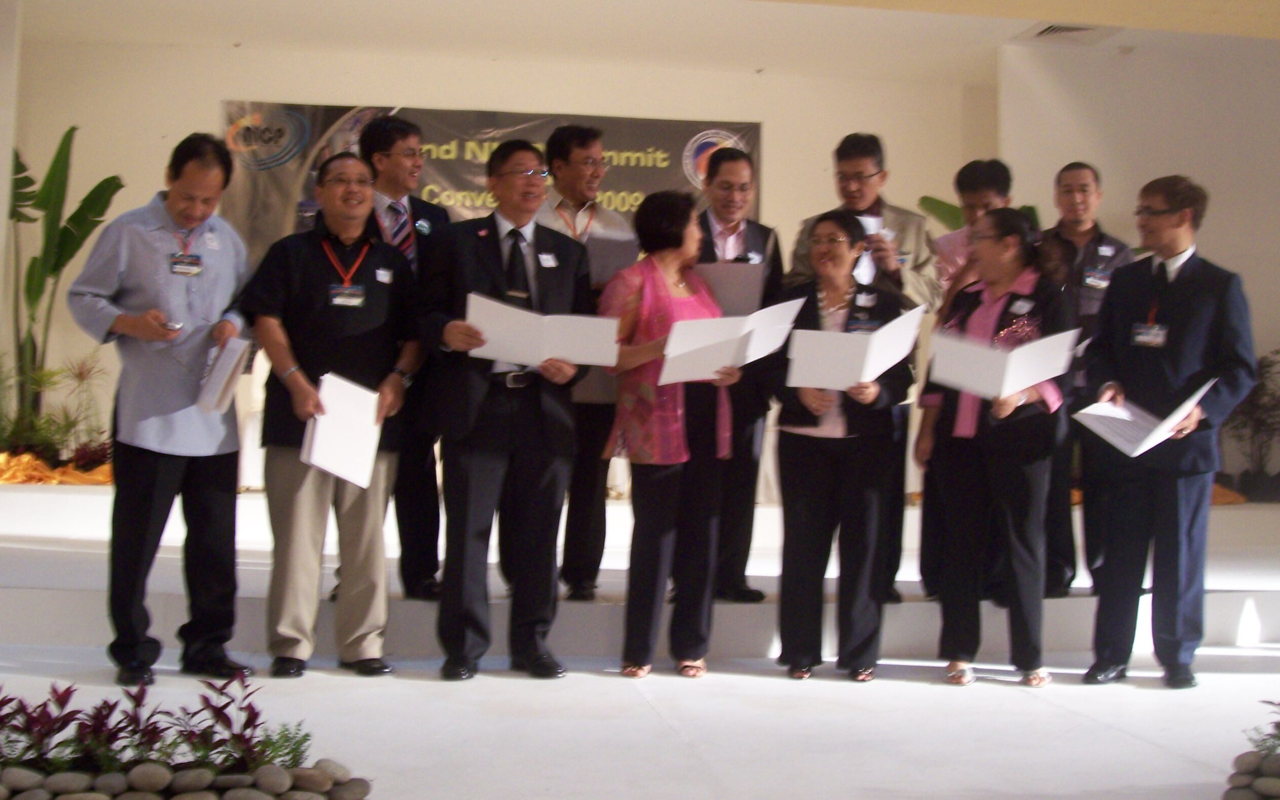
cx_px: 635
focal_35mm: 45
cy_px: 386
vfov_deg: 28.6
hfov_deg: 44.4
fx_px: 1570
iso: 160
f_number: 2.8
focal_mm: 7
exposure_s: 1/13
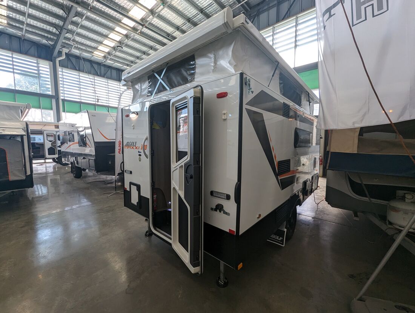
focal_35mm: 13
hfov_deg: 106.1
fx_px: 156
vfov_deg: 90.0
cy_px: 156
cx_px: 208
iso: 109
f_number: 2.2
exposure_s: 1/128
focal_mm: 1.95
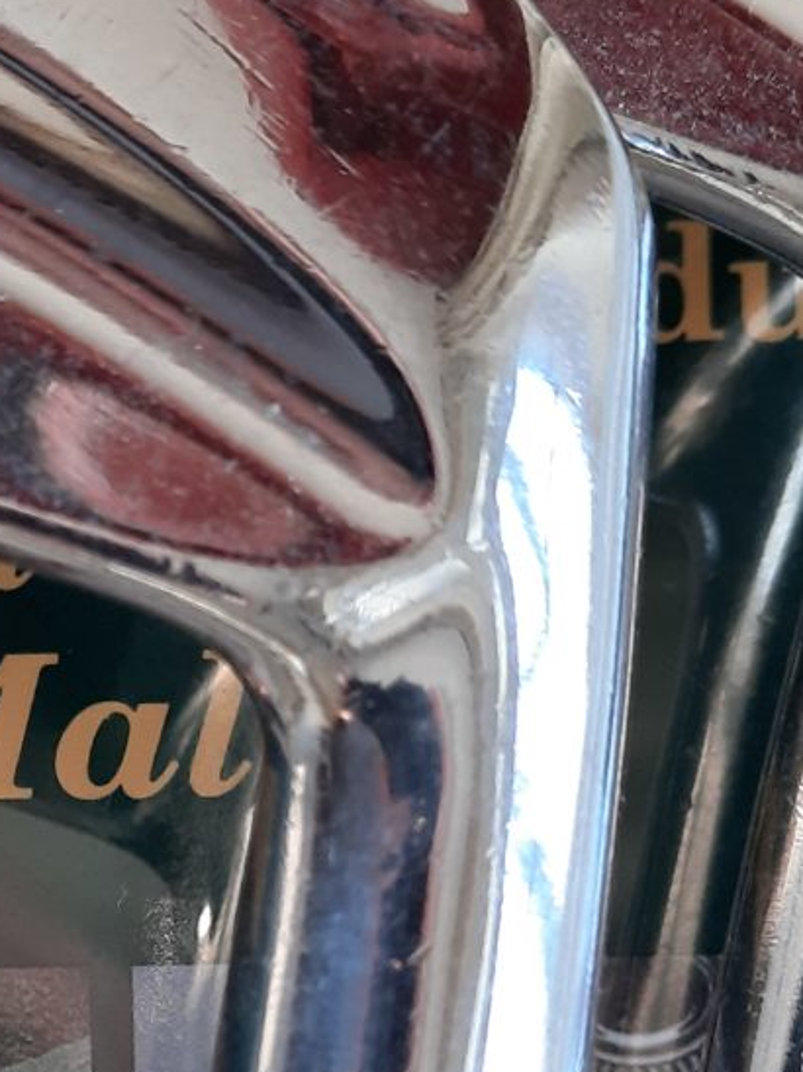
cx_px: -90
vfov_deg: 16.5
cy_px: 1086
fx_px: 3620
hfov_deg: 12.4
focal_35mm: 117
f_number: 2
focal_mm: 4.6
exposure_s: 1/50
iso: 50
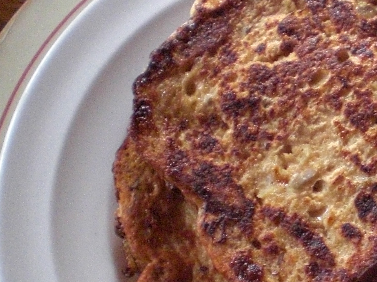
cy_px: 204
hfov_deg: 23.5
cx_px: 372
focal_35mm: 80
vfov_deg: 18.3
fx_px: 871
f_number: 3.1
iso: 800
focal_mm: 6.3
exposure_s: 1/100
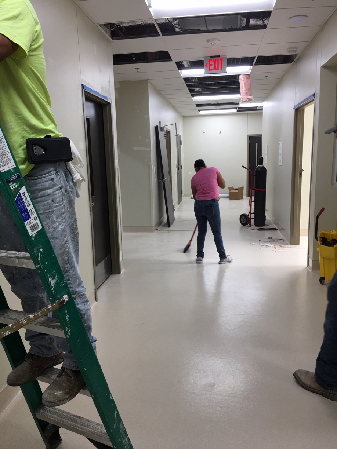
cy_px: 224
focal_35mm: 29
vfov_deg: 61.7
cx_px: 168
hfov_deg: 48.2
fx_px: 376
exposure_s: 1/30
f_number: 2.2
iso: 25
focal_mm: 4.15
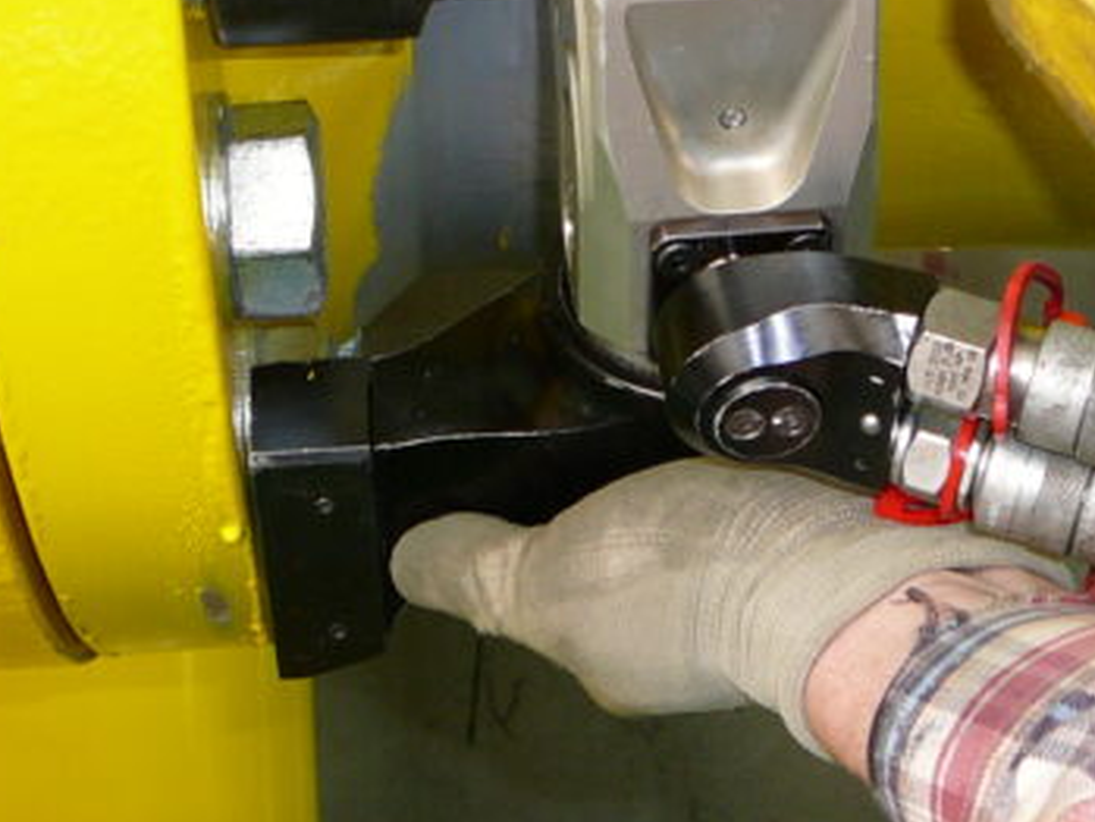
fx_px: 2437
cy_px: 226
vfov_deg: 19.0
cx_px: 659
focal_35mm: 77
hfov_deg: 25.3
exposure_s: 1/40
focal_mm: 5.2
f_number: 2.8
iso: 100
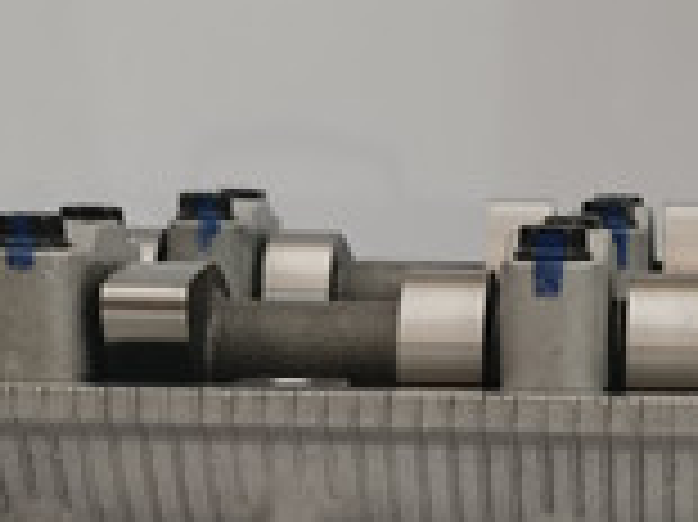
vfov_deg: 10.6
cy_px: 968
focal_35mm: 131
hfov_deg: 14.8
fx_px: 2639
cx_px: 716
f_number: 1.6
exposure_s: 1/50
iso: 200
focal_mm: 5.56
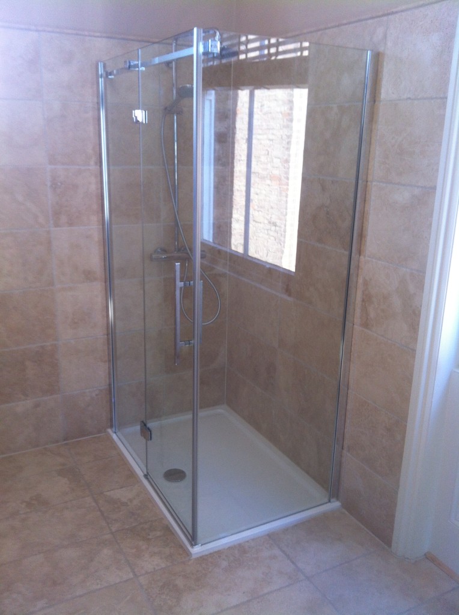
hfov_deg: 40.6
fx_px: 621
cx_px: 230
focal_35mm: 35
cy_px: 308
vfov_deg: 52.7
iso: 80
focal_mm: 3.85
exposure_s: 1/24
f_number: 2.8
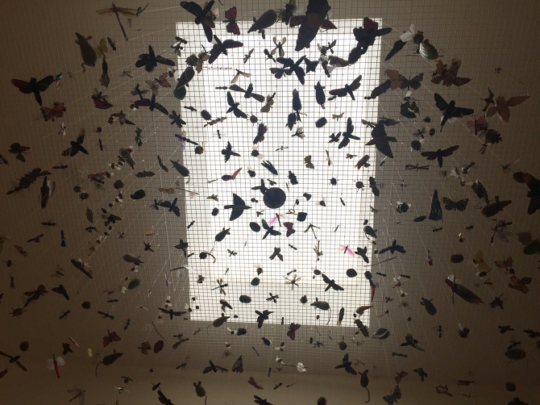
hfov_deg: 61.7
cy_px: 202
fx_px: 452
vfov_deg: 48.2
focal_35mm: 29
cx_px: 270
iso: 32
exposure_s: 1/230
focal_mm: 4.15
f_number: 2.2
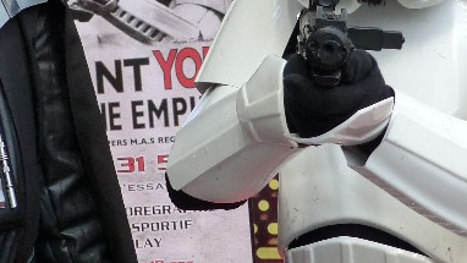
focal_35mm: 157
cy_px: 2
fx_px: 1944
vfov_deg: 7.7
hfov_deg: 13.7
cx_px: 188
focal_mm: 9.9
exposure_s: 1/250
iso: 400
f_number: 2.8
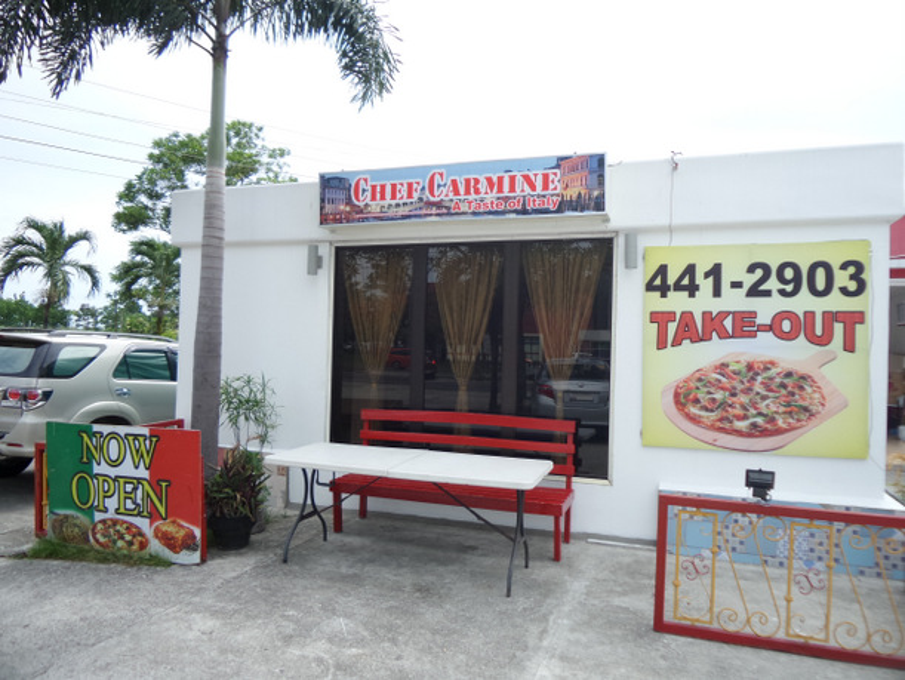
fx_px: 628
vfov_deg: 56.9
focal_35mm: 24
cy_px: 340
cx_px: 452
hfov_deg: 71.6
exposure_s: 1/750
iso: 100
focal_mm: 4.4
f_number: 3.1
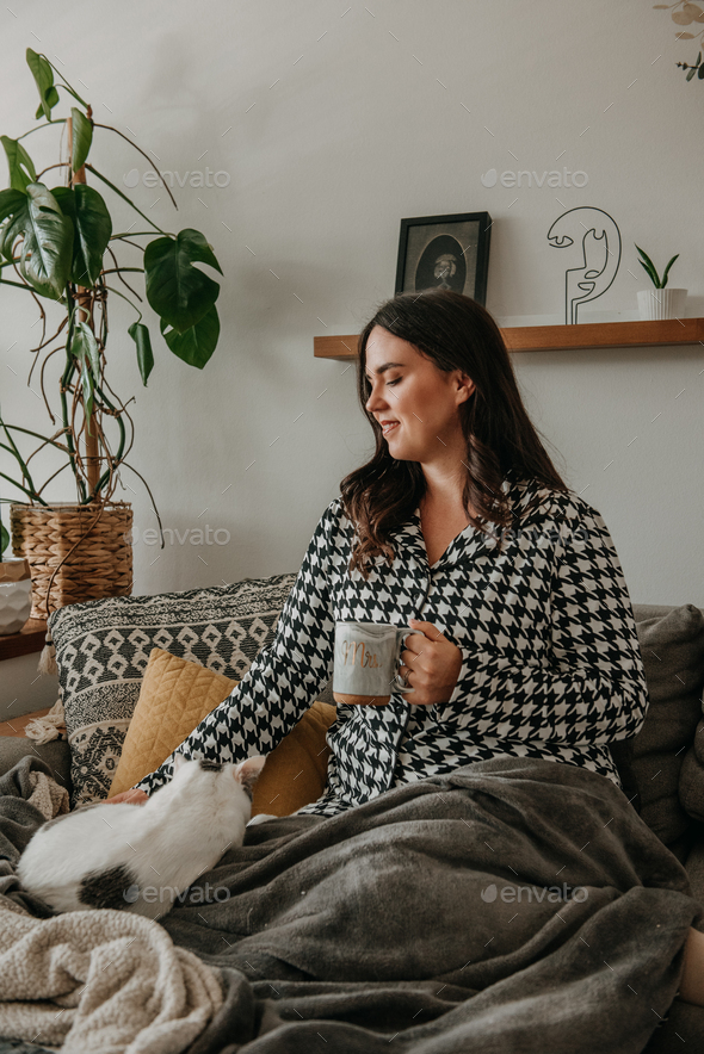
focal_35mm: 42
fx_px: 1231
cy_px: 527
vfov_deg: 46.4
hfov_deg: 31.9
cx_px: 352
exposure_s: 1/160
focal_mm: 42
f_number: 3.5
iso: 1250
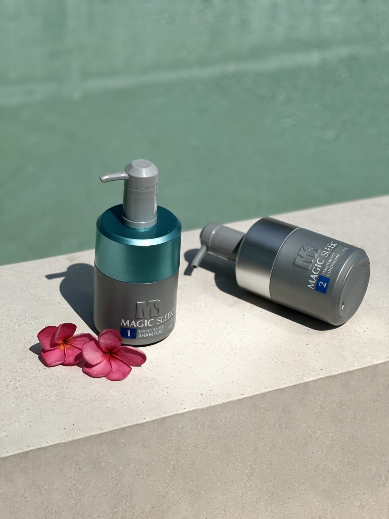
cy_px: 260
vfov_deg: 25.3
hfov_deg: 19.1
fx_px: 1154
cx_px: 194
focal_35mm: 77
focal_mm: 9
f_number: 2.8
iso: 32
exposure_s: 1/2538
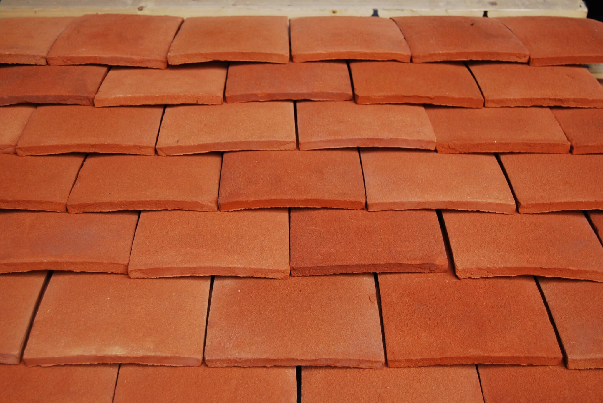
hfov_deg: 38.8
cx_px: 302
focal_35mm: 51
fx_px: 855
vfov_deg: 26.6
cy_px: 202
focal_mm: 34
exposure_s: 1/80
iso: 200
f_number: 4.5
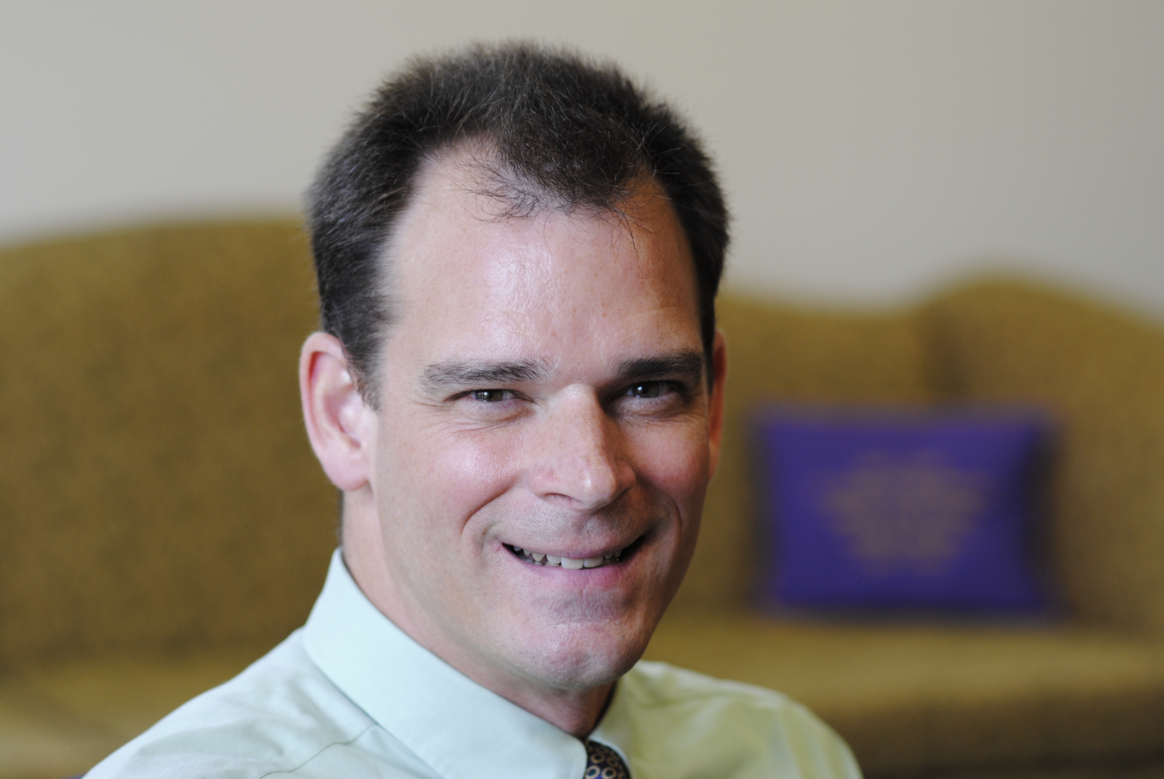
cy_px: 390
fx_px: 4127
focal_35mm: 128
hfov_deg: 16.1
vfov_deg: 10.8
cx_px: 582
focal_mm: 85
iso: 250
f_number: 2.8
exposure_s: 1/125
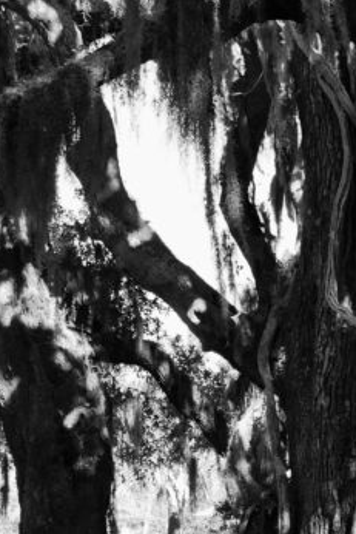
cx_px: 421
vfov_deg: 14.1
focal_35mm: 145
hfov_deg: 9.4
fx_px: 2149
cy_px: 119
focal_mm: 22
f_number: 8
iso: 800
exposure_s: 1/200
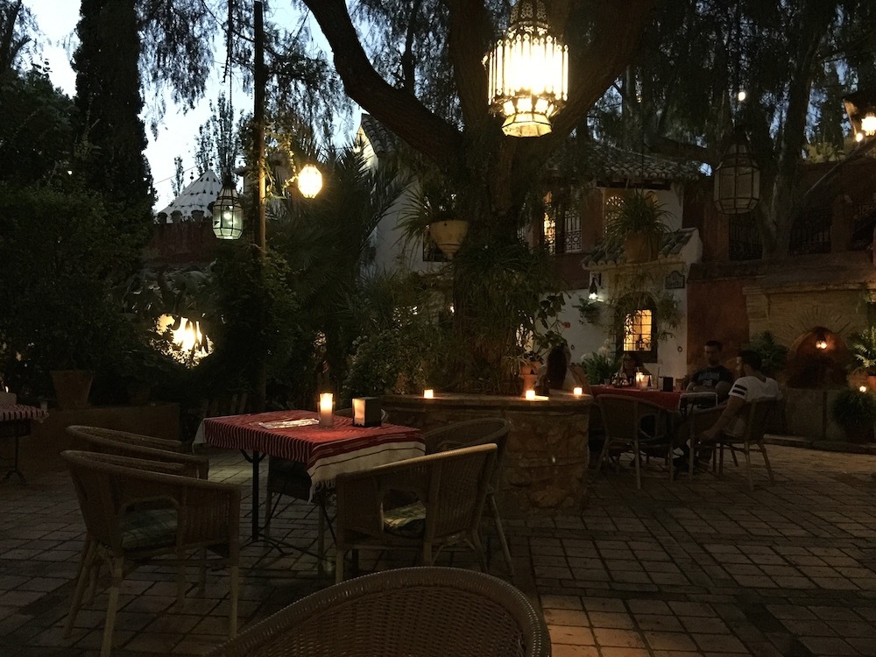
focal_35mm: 29
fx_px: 734
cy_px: 328
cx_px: 438
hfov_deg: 61.7
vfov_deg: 48.2
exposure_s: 1/4
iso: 400
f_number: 2.2
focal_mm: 4.15
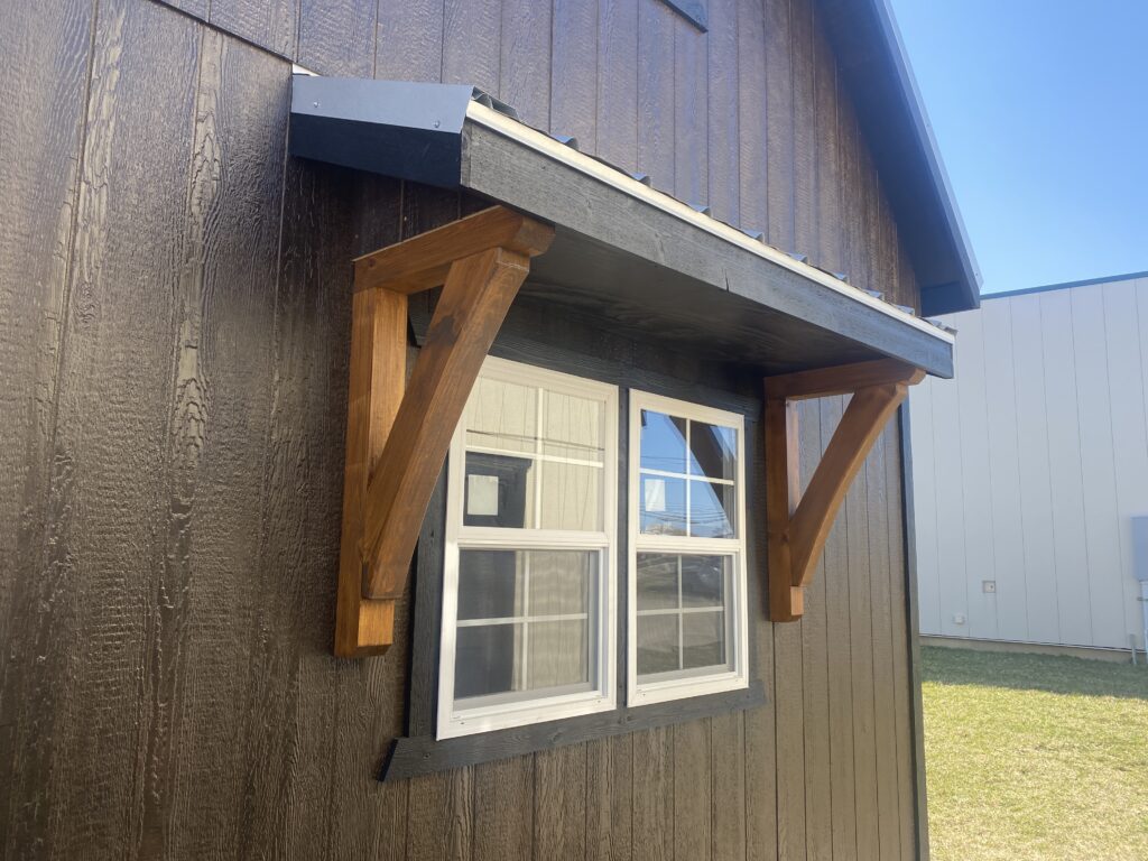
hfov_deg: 67.3
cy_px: 430
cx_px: 574
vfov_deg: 53.1
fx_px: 862
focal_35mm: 26
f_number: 1.8
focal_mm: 4.25
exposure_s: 1/666
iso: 32
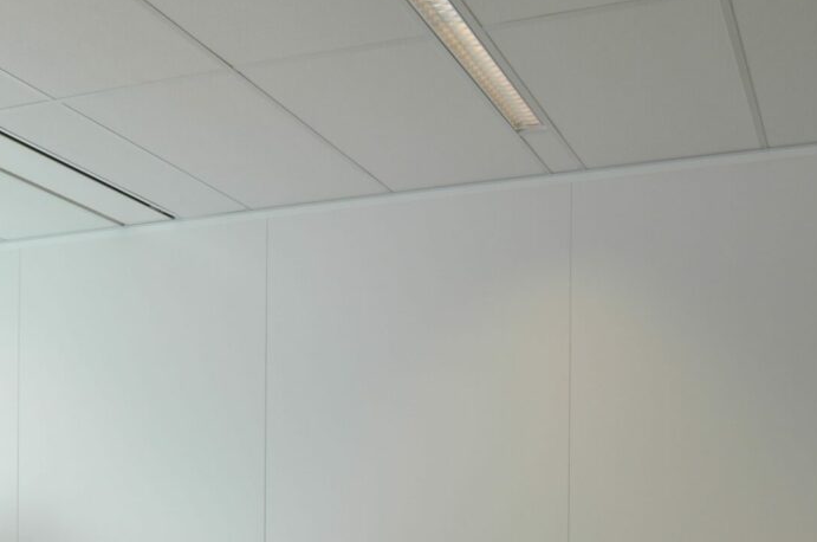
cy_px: 566
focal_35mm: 40
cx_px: 549
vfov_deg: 30.4
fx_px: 906
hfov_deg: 47.7
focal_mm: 12
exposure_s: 1/5
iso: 320
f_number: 10
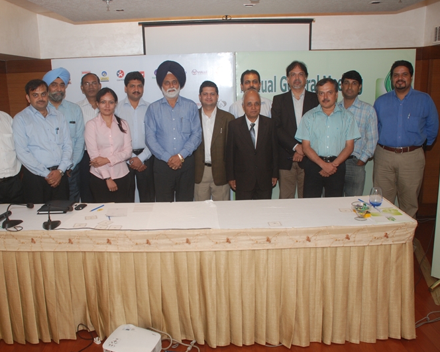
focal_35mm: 34
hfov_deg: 52.7
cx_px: 195
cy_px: 176
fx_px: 443
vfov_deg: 43.3
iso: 400
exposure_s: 1/125
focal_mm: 20
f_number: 5.6
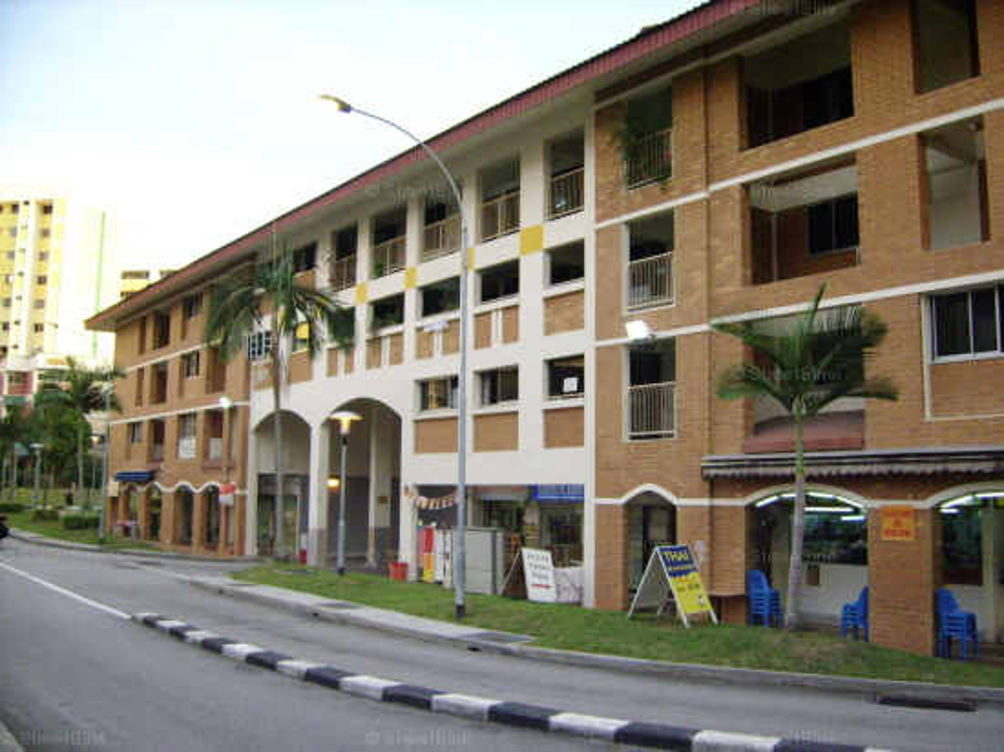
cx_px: 502
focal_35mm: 35
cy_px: 376
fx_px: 1015
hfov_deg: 52.6
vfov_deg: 40.7
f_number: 2.8
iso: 400
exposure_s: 1/420
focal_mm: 5.95
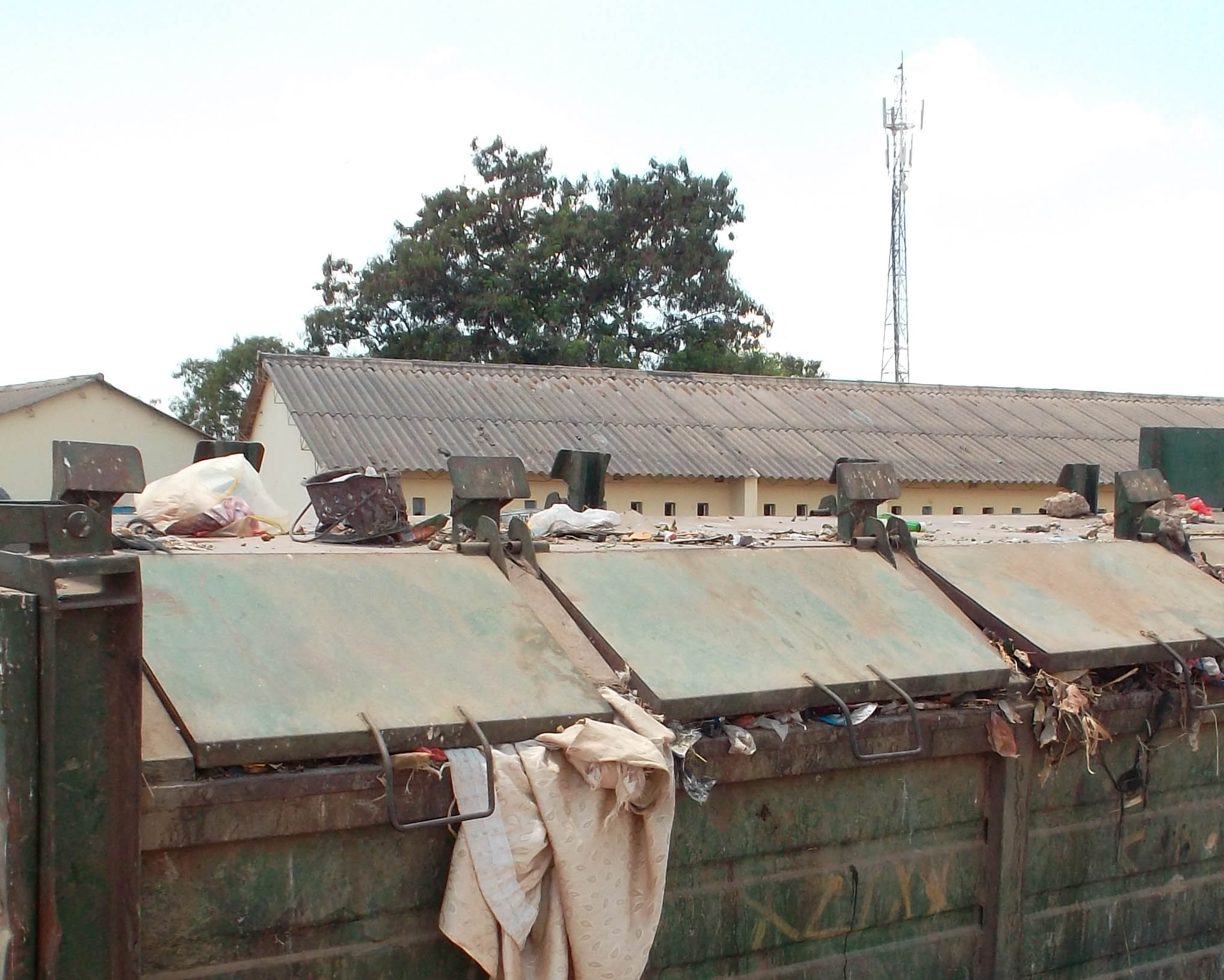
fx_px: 1775
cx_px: 703
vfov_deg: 29.9
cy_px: 817
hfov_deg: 38.0
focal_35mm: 49
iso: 80
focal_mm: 4.1
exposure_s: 1/340
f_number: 3.3
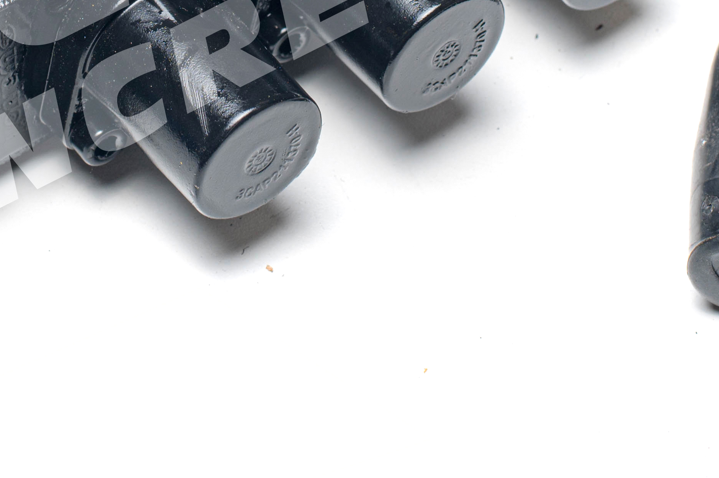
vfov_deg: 8.4
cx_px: 181
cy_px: -177
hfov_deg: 12.7
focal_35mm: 161
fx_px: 3214
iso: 100
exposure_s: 1/200
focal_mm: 50
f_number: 7.1
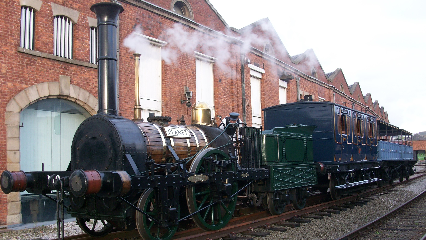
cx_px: 215
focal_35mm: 38
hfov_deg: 52.8
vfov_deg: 31.2
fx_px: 429
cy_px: 118
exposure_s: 1/83.8
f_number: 2.8
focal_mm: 5.7
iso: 64
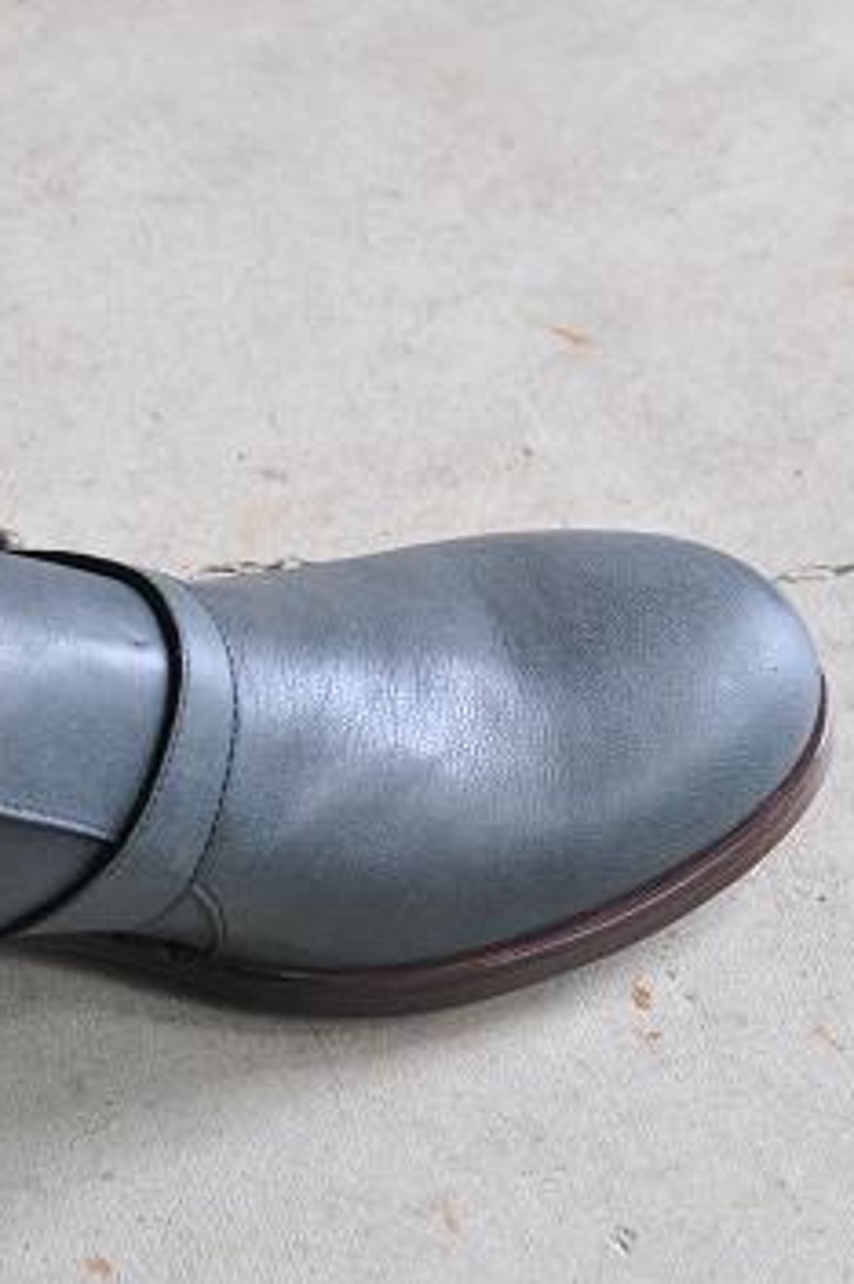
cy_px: 604
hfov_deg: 10.7
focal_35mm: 128
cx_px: 162
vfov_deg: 16.0
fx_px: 4563
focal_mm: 50
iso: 400
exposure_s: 1/15
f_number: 6.3
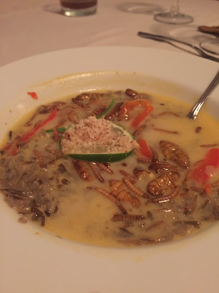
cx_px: 110
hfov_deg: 48.2
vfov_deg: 61.7
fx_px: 245
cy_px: 146
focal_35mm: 29
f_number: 2.2
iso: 500
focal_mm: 4.15
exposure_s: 1/15
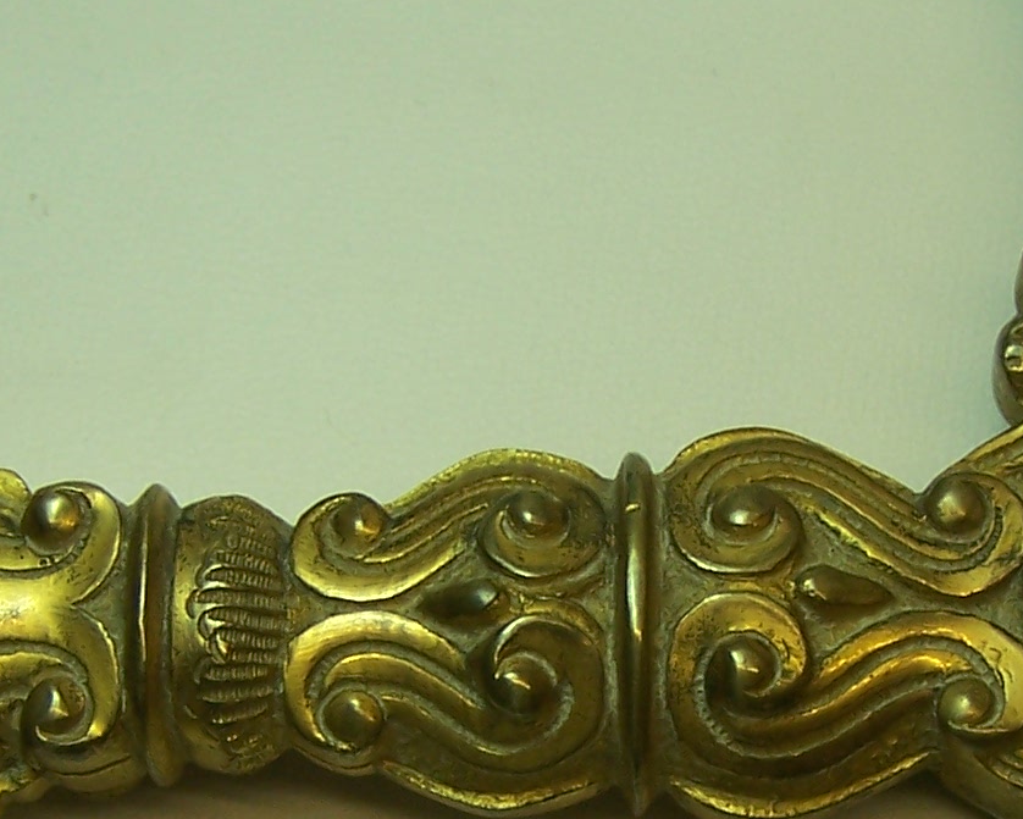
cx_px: 664
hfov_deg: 16.8
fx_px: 3453
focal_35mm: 114
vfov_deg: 13.4
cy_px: 729
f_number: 2.8
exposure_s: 1/100
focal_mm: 6.3
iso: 80
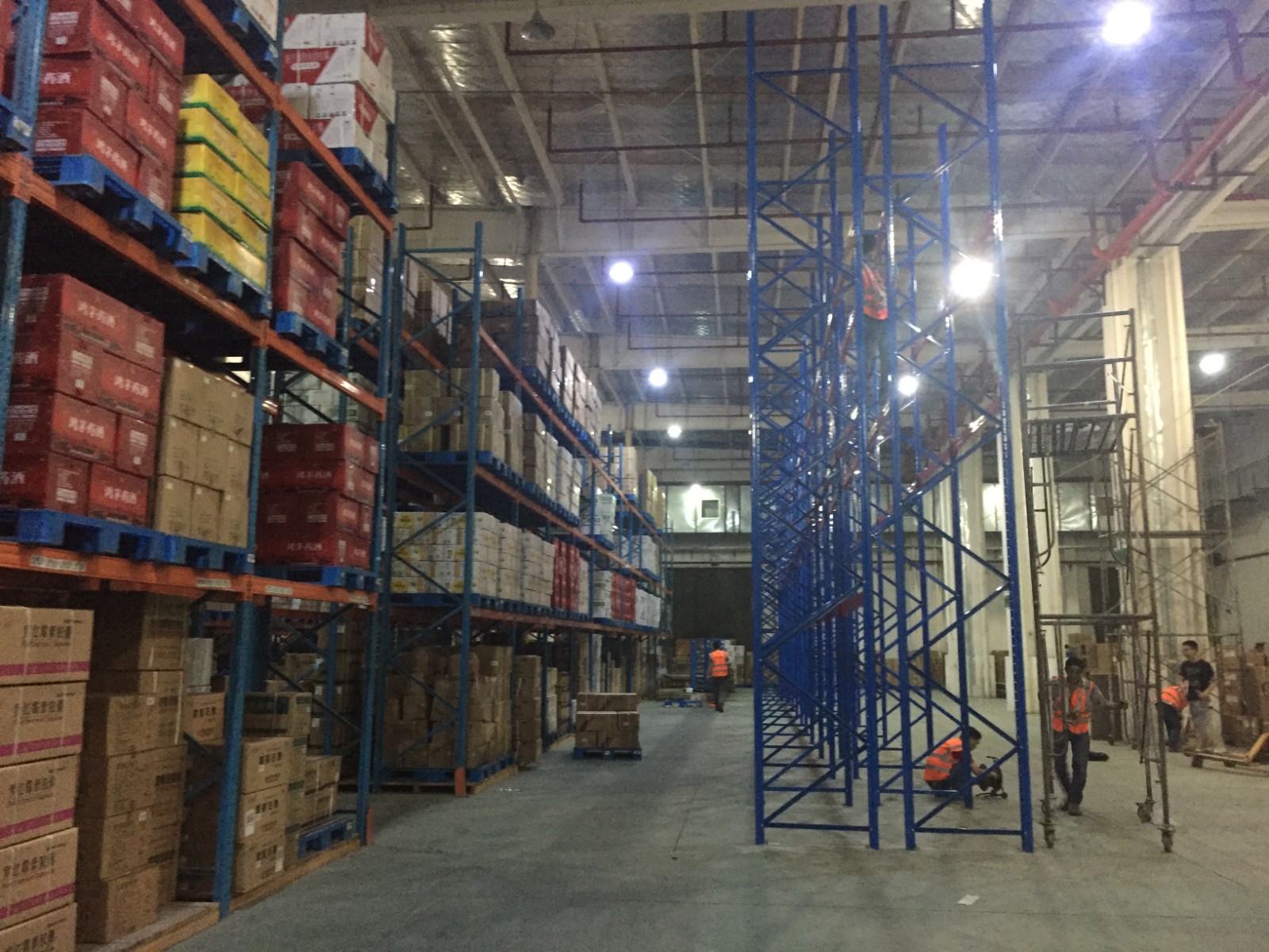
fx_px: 1063
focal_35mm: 29
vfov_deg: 48.2
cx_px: 634
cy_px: 476
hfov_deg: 61.7
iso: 500
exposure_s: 1/17
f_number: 2.2
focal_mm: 4.15
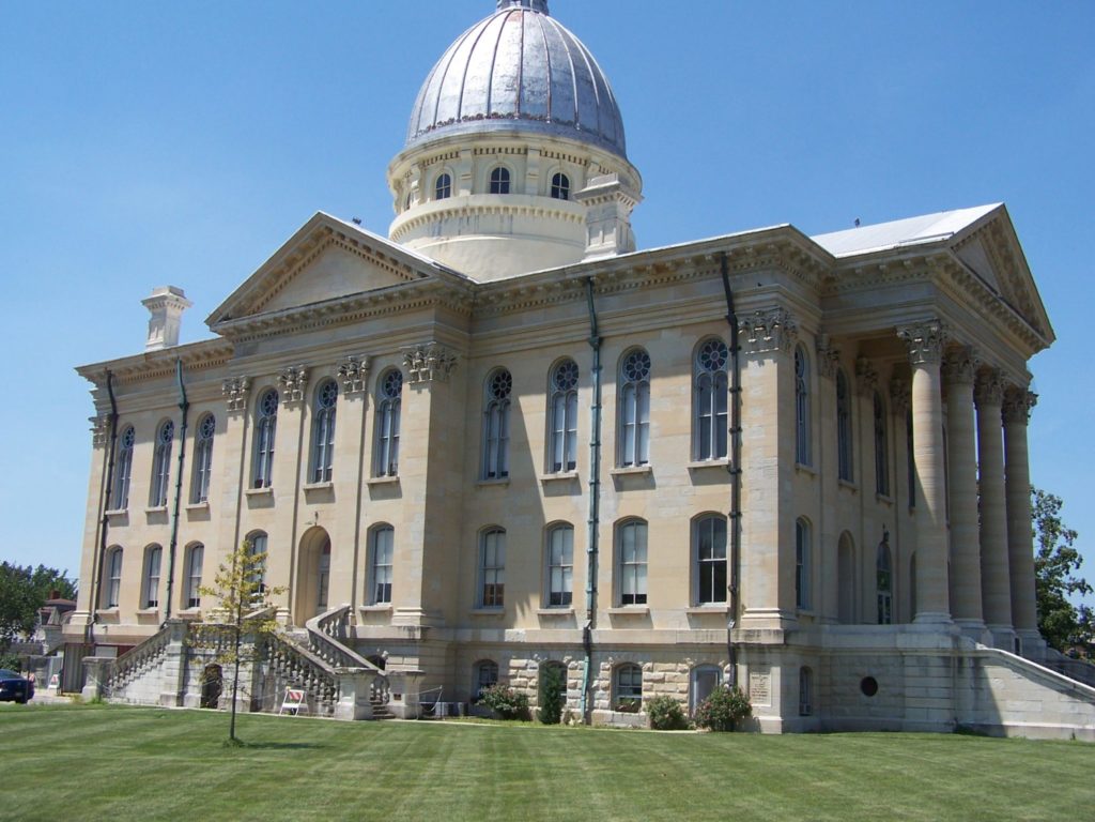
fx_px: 1202
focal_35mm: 38
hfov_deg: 49.0
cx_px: 548
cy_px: 411
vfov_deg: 37.7
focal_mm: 6.3
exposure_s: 1/750
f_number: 4
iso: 80
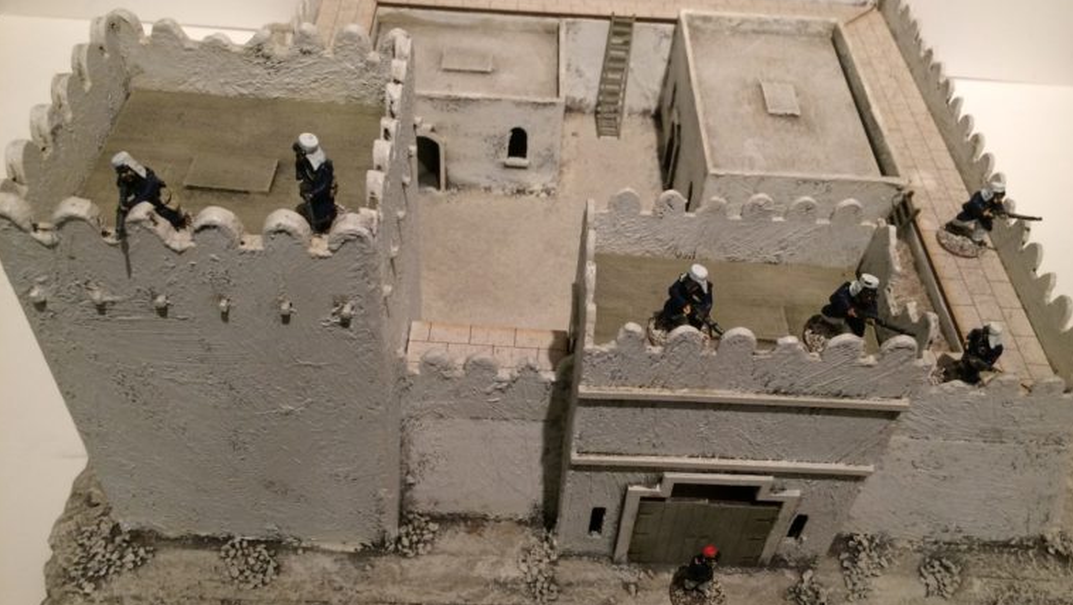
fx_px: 911
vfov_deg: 36.7
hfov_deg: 61.0
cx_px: 538
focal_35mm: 32
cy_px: 317
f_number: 2.2
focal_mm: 4.15
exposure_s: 1/33
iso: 125
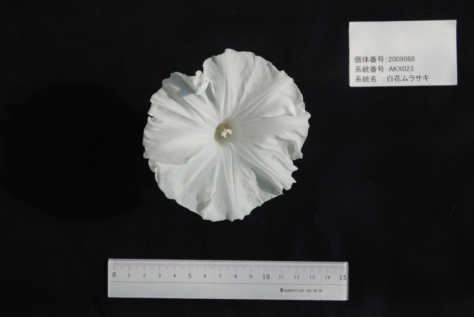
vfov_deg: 22.7
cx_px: 237
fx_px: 791
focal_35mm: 60
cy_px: 158
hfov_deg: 33.4
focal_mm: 40
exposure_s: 1/250
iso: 100
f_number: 8
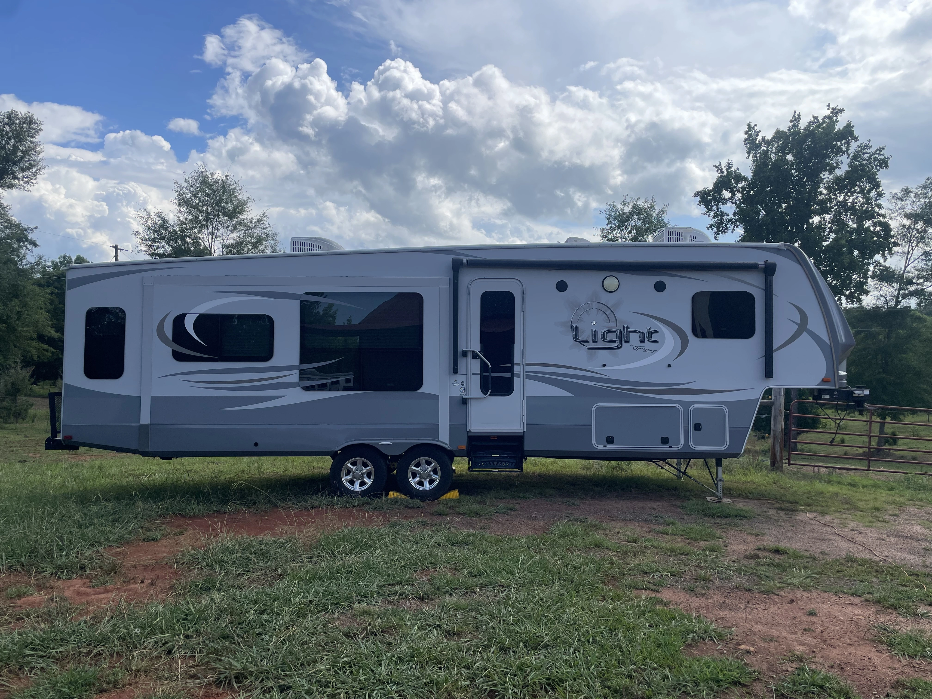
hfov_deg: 67.3
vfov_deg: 53.1
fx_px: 700
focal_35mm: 26
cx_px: 466
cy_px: 350
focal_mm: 4.2
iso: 32
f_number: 1.6
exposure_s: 1/4132
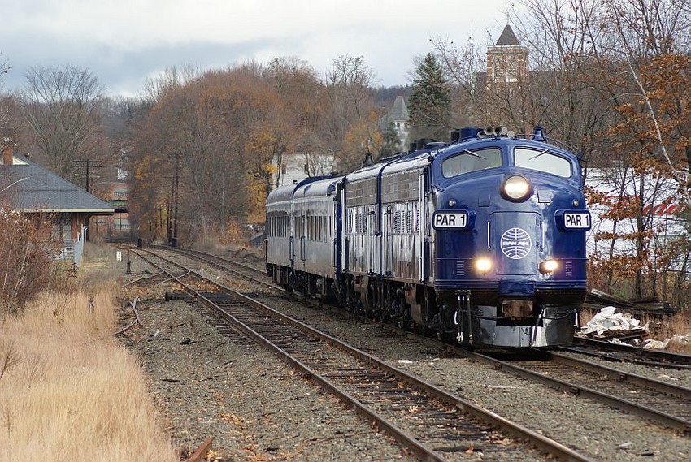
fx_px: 3892
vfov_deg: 6.8
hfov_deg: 10.1
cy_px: 231
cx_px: 346
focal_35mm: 202
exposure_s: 1/250
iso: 100
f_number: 5.6
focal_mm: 135
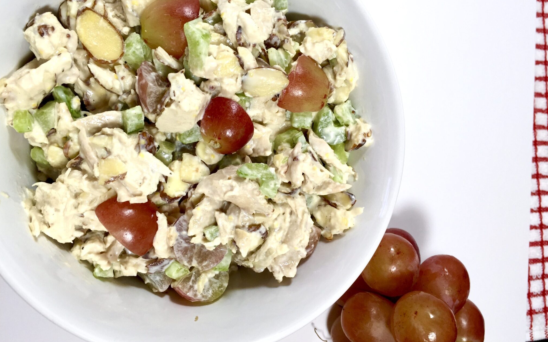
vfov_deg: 40.6
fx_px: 463
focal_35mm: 31
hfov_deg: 61.2
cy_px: 162
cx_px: 273
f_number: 2.2
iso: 40
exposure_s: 1/120
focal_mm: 4.15
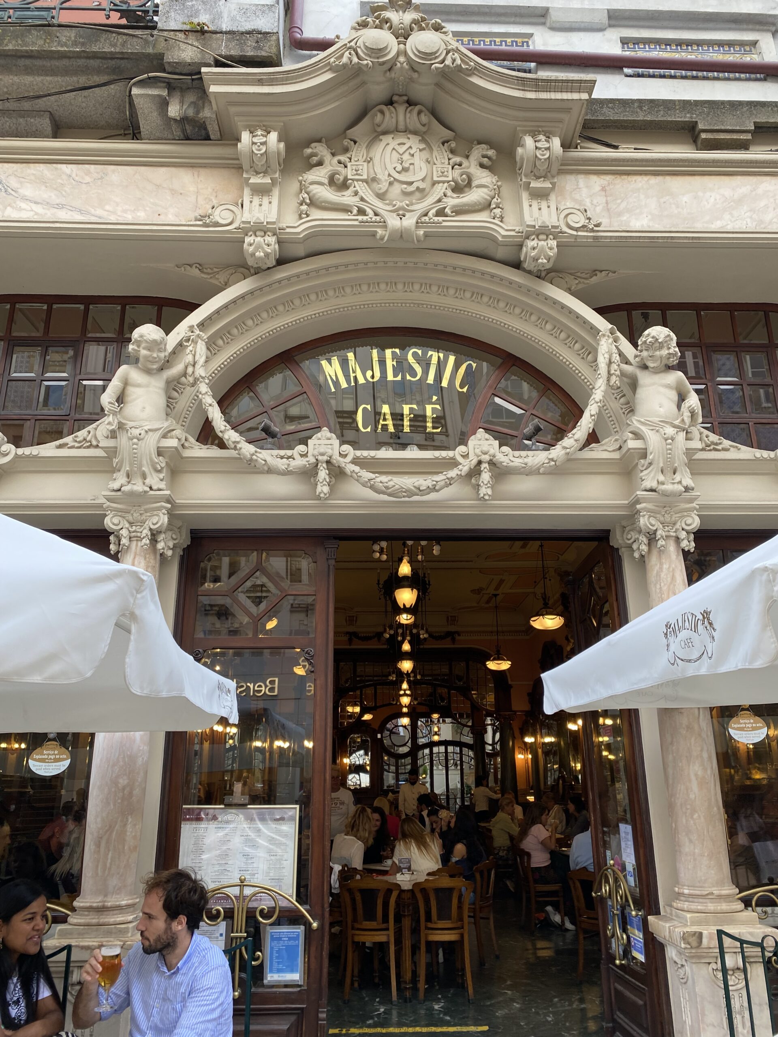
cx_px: 389
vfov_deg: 67.3
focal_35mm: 26
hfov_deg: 53.1
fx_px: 779
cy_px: 518
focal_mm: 4.25
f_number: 1.8
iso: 40
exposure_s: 1/121
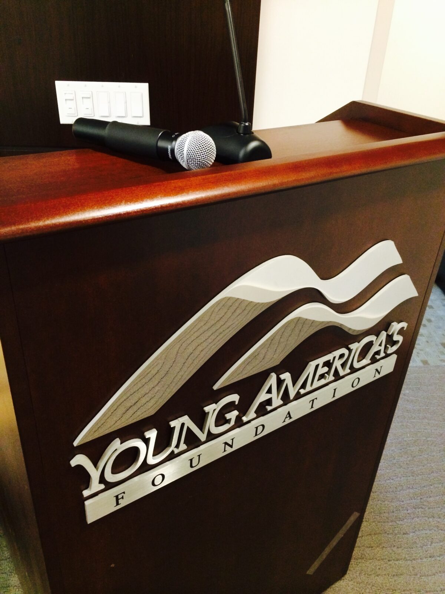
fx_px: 514
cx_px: 222
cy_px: 297
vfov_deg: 60.0
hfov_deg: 46.8
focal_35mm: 30
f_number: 2.2
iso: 320
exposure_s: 1/30
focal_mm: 4.12
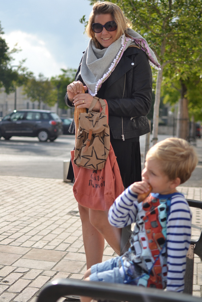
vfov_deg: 37.9
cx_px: 101
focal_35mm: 52
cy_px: 151
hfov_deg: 25.8
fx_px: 442
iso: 100
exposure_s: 1/2500
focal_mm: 35
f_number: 1.8
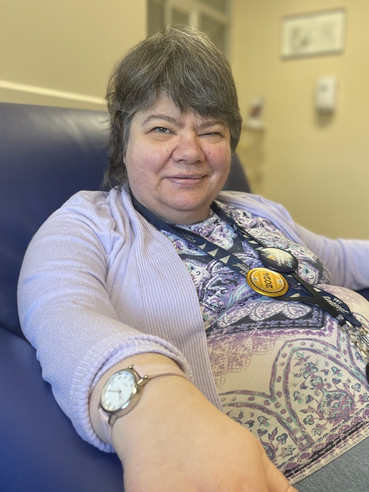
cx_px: 178
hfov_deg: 40.7
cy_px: 247
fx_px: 498
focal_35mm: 35
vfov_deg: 52.6
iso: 100
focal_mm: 4.2
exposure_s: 1/60
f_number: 1.6
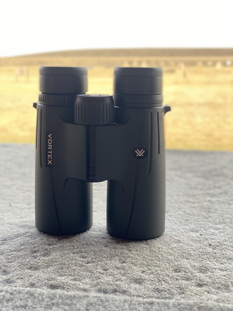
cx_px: 116
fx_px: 467
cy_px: 156
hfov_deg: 28.0
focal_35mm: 52
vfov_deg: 36.8
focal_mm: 6
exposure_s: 1/122
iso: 40
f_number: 2
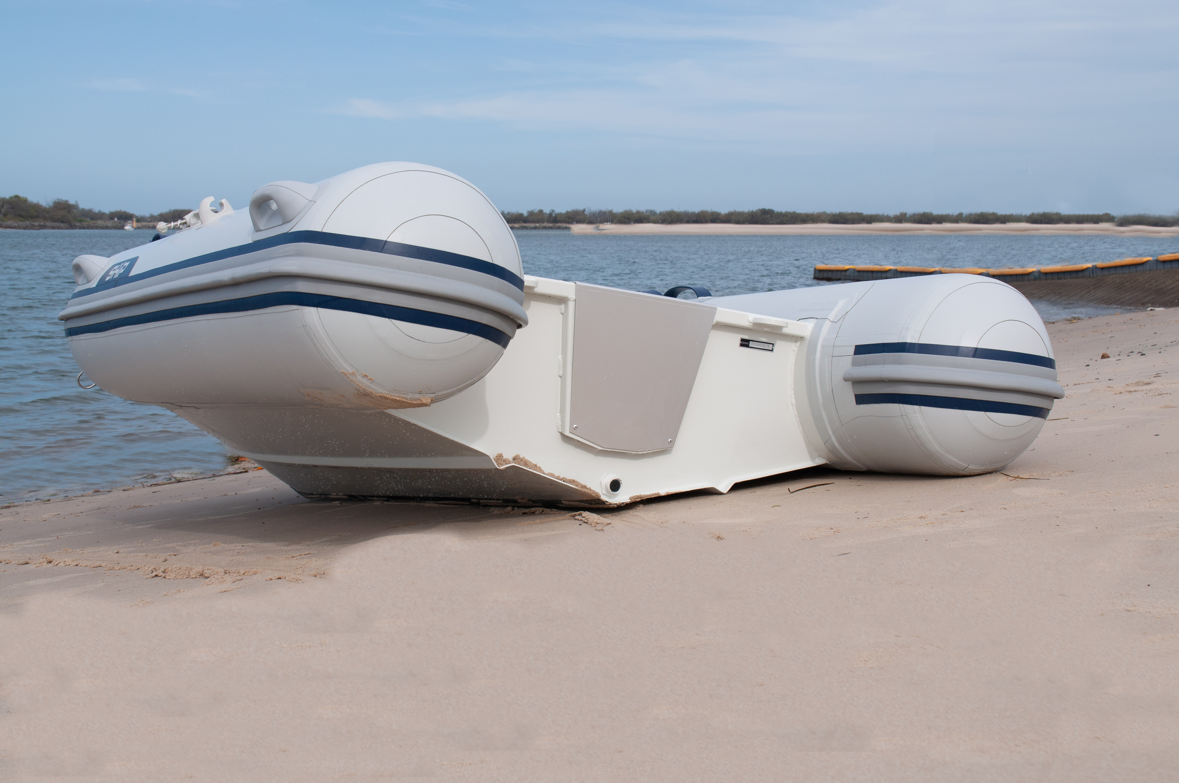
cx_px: 590
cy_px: 392
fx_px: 1570
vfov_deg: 28.0
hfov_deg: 41.2
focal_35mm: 48
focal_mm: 32
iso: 200
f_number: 10
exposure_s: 1/400
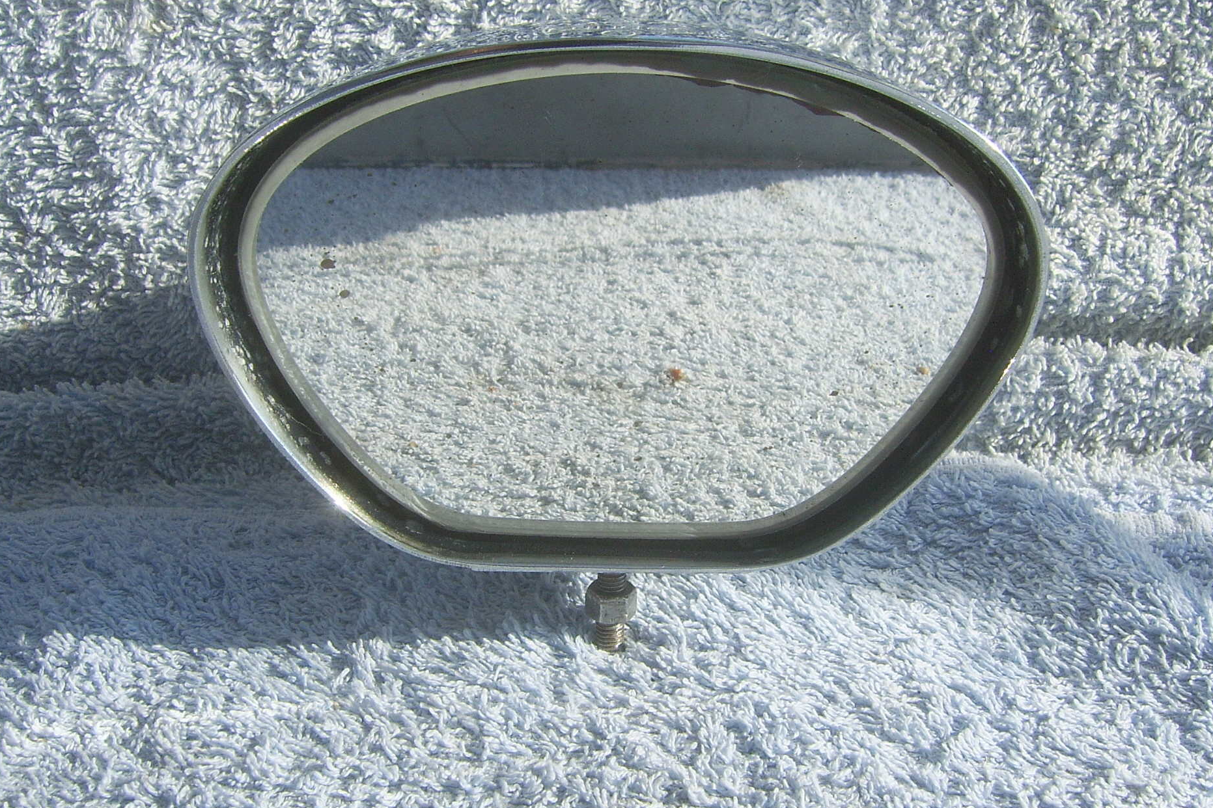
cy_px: 387
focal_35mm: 55
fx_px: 1853
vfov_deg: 24.6
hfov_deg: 36.2
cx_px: 628
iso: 50
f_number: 6.4
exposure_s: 1/200
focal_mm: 7.8
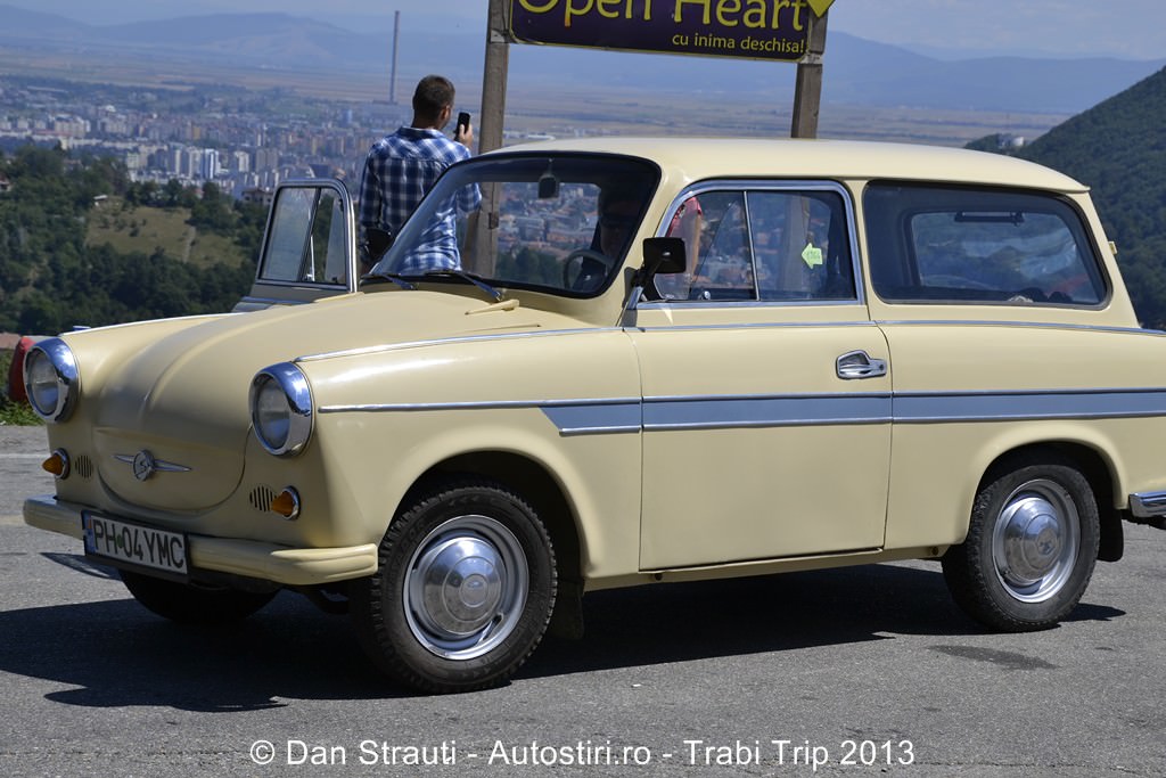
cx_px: 583
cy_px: 389
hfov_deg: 23.4
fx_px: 2818
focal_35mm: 87
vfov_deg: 15.7
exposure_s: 1/320
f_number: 9
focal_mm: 58
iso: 100
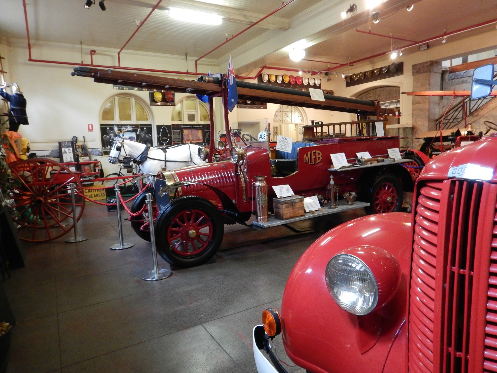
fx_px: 345
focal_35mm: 24
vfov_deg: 56.8
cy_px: 186
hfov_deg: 71.6
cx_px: 248
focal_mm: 4.3
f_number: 2.8
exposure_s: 1/15
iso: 400
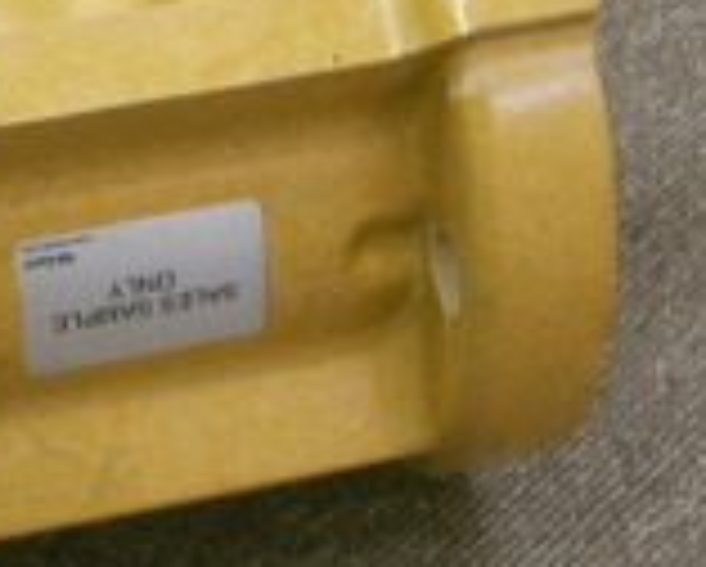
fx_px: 2029
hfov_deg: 19.5
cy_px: 68
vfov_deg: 15.7
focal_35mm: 97
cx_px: 117
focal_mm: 6.6
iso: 150
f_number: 3.5
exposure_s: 1/20
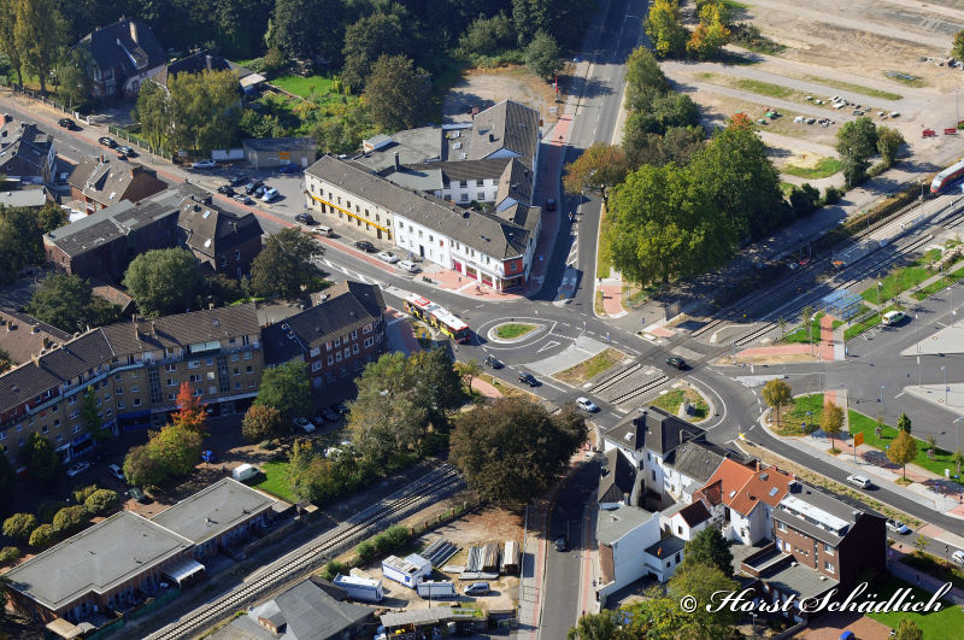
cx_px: 482
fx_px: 4212
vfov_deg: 8.7
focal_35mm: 158
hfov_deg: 13.1
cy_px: 320
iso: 200
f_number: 9
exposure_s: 1/200
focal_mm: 105
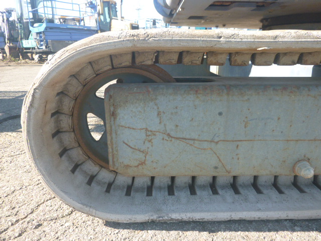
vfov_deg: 54.9
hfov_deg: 69.4
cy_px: 120
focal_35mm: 25
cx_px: 160
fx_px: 232
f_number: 3.9
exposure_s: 1/100
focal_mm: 4.5
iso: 100
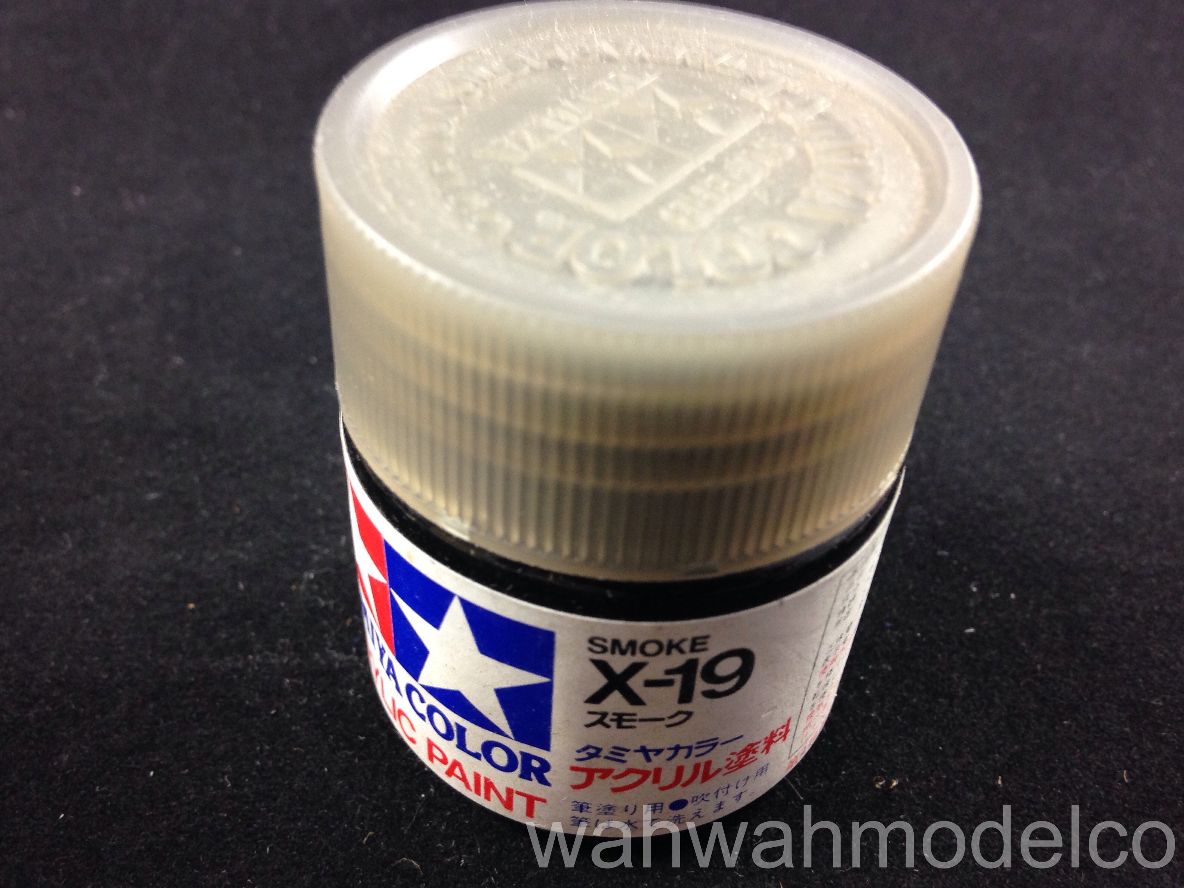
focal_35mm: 34
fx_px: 1163
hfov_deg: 54.0
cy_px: 445
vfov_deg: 41.8
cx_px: 598
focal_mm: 4.13
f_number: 2.4
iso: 125
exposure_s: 1/20
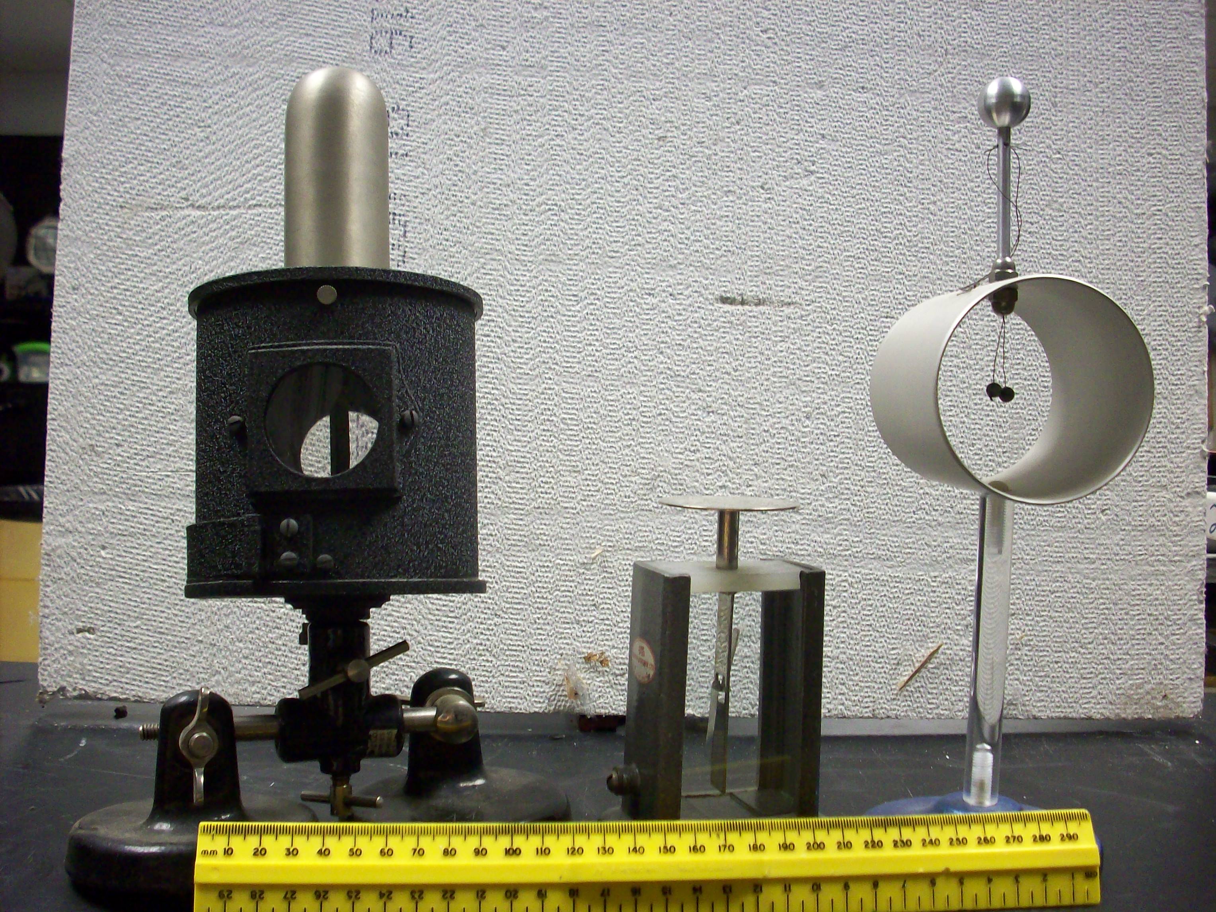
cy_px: 456
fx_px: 1300
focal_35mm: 37
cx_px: 608
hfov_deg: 50.1
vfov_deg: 38.7
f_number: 2.8
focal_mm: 6.2
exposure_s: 1/17.2
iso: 160
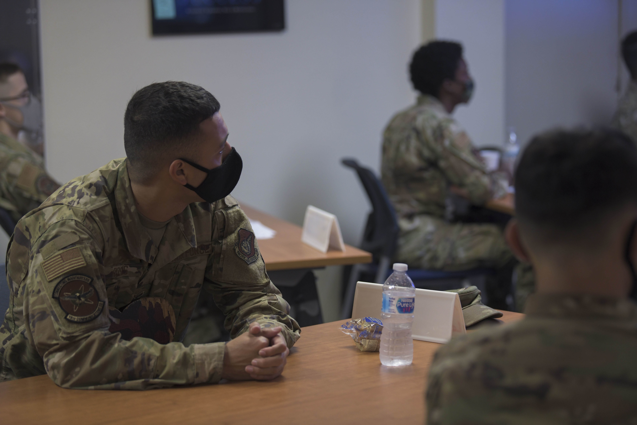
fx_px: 1681
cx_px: 318
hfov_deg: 21.5
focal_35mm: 95
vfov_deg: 14.4
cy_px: 212
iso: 1250
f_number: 2.8
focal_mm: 95
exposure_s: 1/80
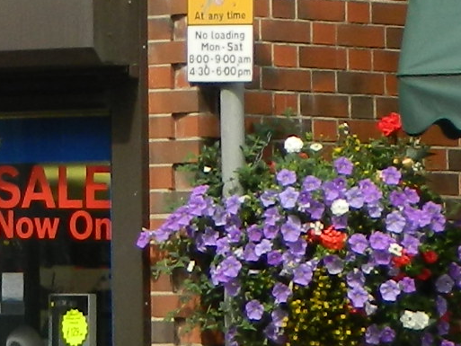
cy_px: -141
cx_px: -481
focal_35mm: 299
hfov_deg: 6.4
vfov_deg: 4.9
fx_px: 3983
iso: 80
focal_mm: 8.4
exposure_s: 1/200
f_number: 3.6
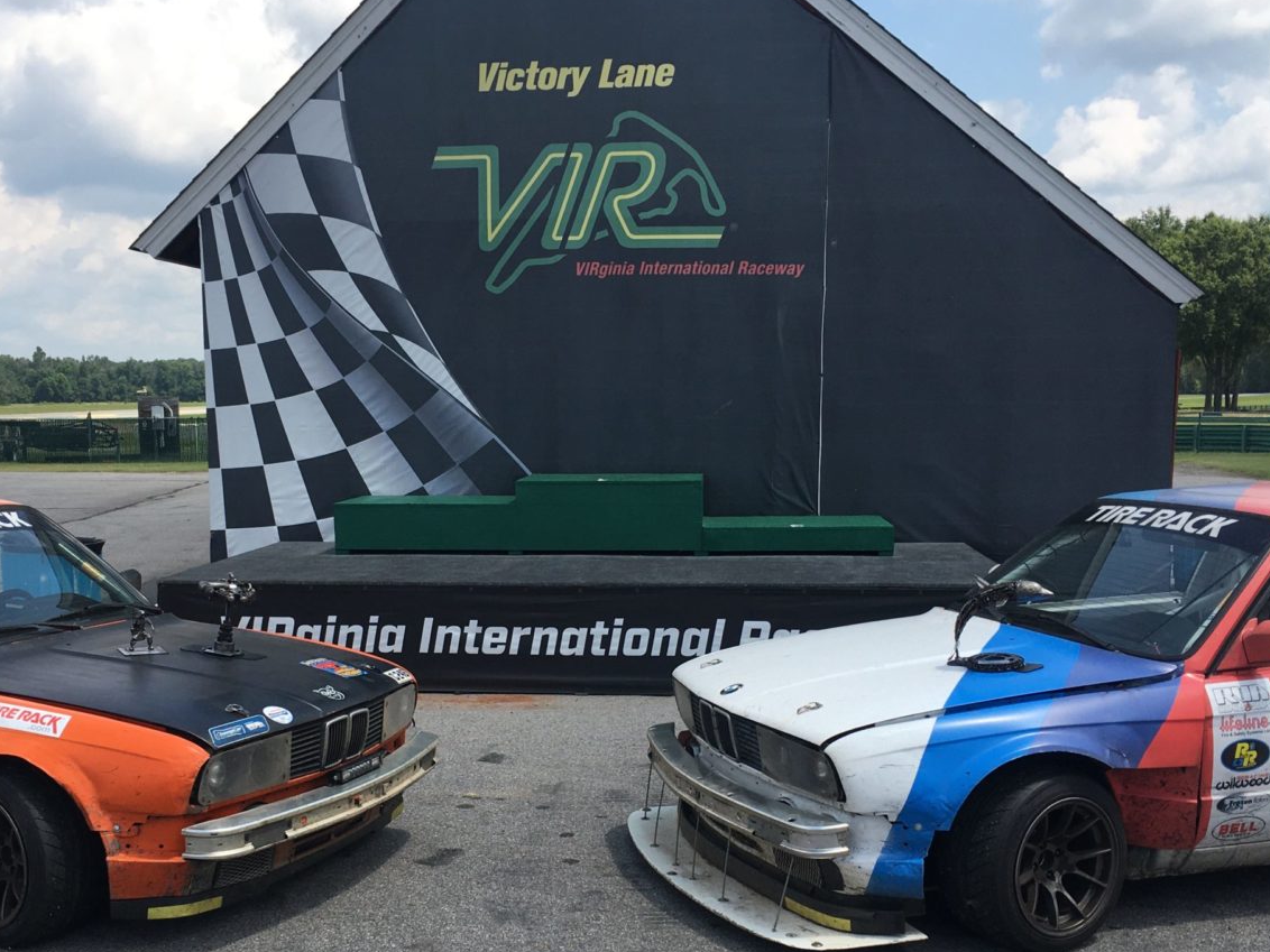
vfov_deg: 34.9
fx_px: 1504
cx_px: 550
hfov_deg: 45.7
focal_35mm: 41
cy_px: 606
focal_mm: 4.15
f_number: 2.2
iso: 25
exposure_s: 1/1304
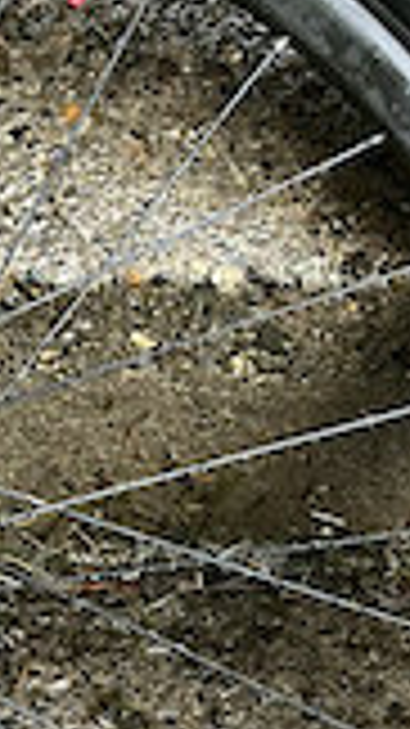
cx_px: -239
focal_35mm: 140
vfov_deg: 15.2
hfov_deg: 8.4
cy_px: 598
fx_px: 2709
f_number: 1.6
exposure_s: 1/121
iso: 125
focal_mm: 5.1
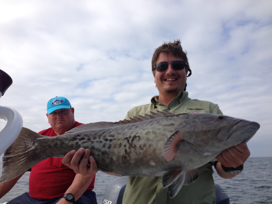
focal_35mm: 33
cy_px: 102
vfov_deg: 42.9
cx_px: 136
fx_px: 259
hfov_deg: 55.4
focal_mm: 4.13
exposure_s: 1/1808
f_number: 2.4
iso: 50
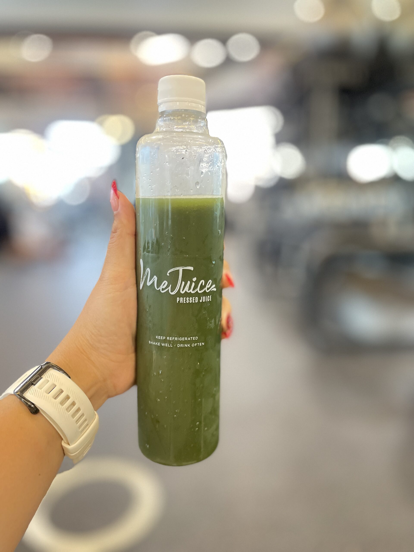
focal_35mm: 26
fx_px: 415
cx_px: 207
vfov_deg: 67.3
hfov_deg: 53.1
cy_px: 276
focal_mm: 4.2
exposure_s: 1/25
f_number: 1.6
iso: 500
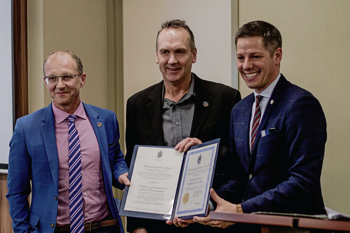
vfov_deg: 18.2
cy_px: 116
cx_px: 175
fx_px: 729
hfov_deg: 27.0
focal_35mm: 75
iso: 400
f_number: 2.2
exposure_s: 1/320
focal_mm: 50
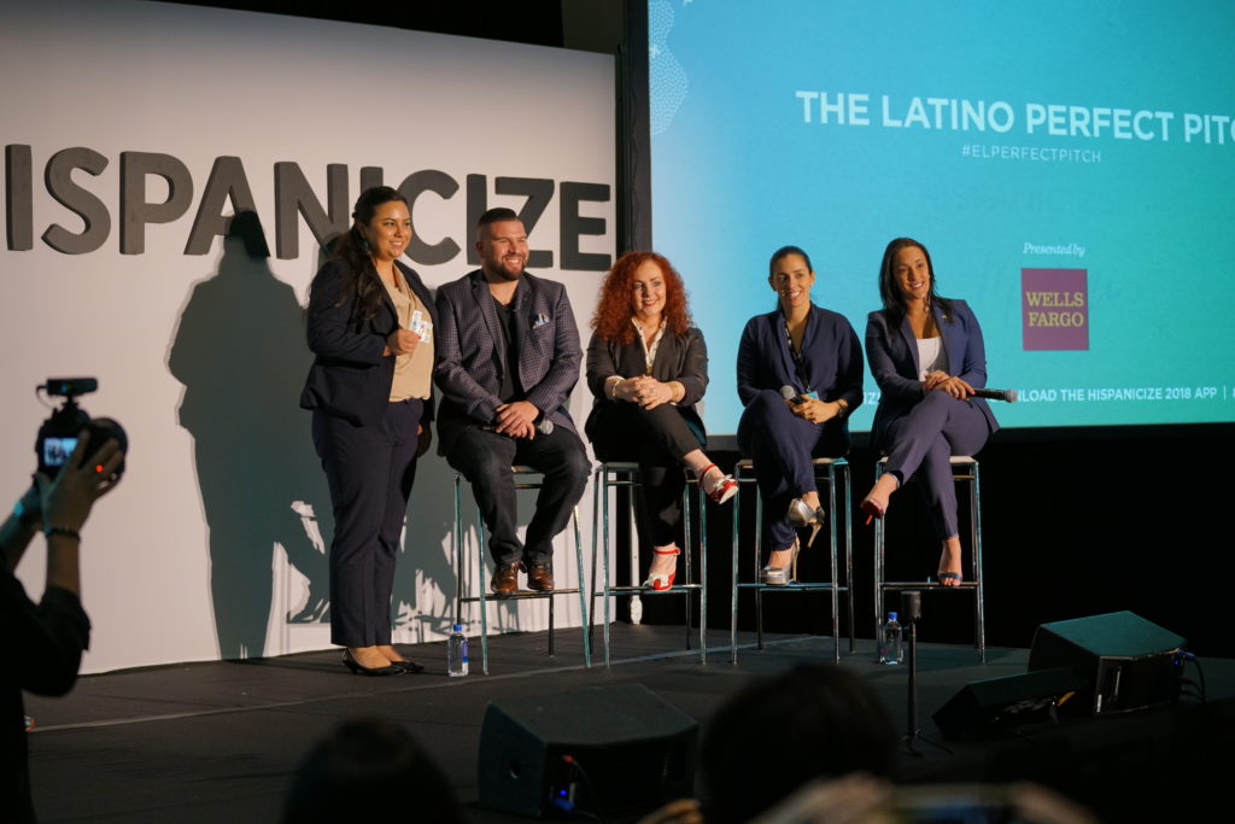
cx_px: 618
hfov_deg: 28.8
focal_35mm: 70
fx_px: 2402
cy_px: 412
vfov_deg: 19.5
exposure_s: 1/200
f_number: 2.8
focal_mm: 70
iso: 1000
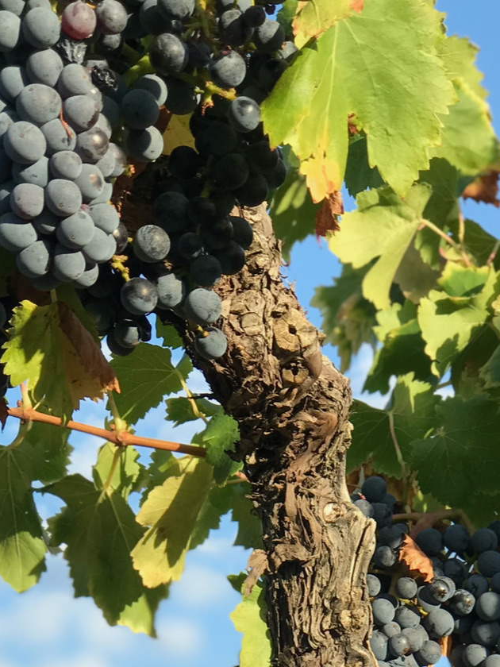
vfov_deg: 13.8
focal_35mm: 139
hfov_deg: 10.7
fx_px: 2677
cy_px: 782
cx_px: 265
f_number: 2.8
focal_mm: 6.6
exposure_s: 1/486
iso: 20
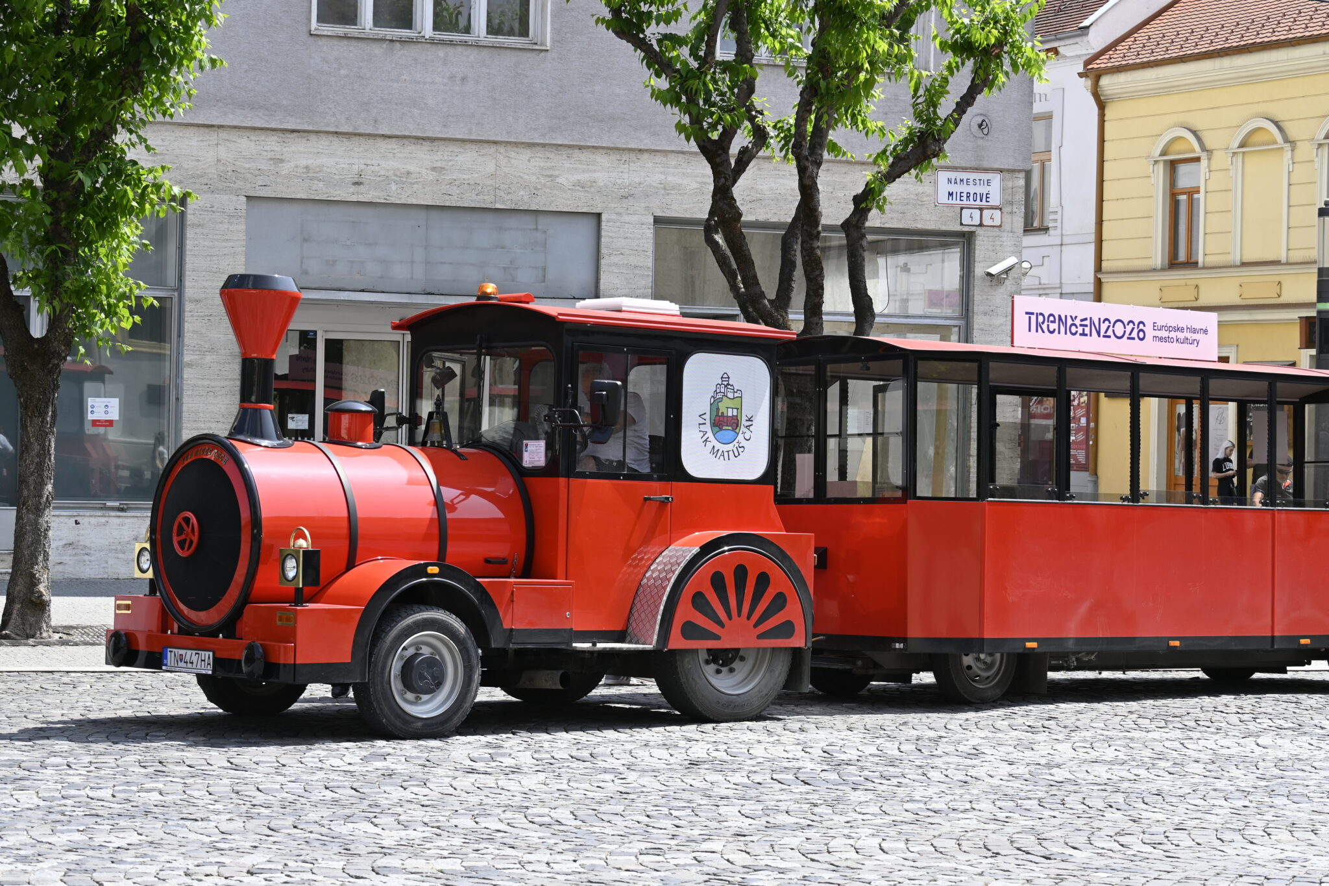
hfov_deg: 27.0
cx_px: 664
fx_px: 2768
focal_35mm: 75
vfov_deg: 18.2
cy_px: 443
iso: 100
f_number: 5.6
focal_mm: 50
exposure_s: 1/250
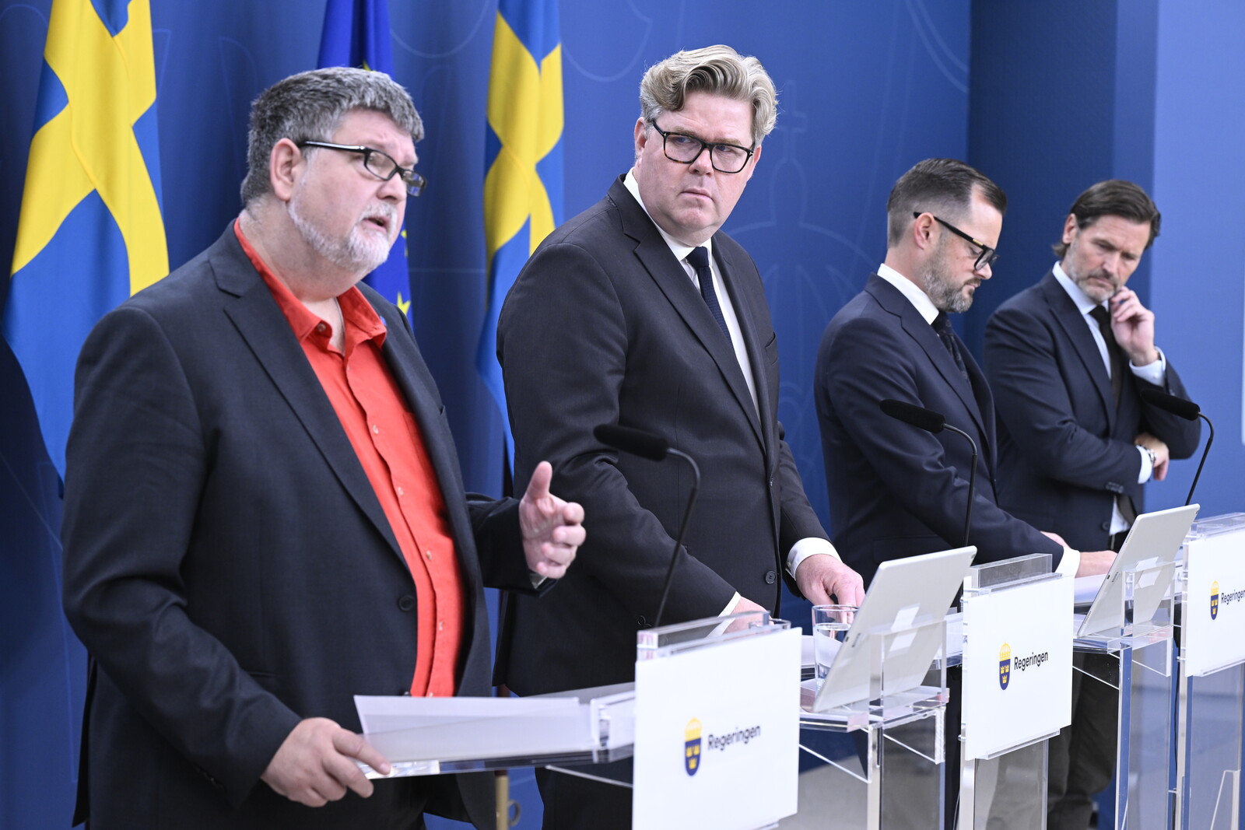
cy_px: 415
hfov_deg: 24.8
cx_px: 622
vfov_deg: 16.7
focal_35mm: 82
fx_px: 2836
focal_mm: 82
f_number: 4.5
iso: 2000
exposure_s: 1/200
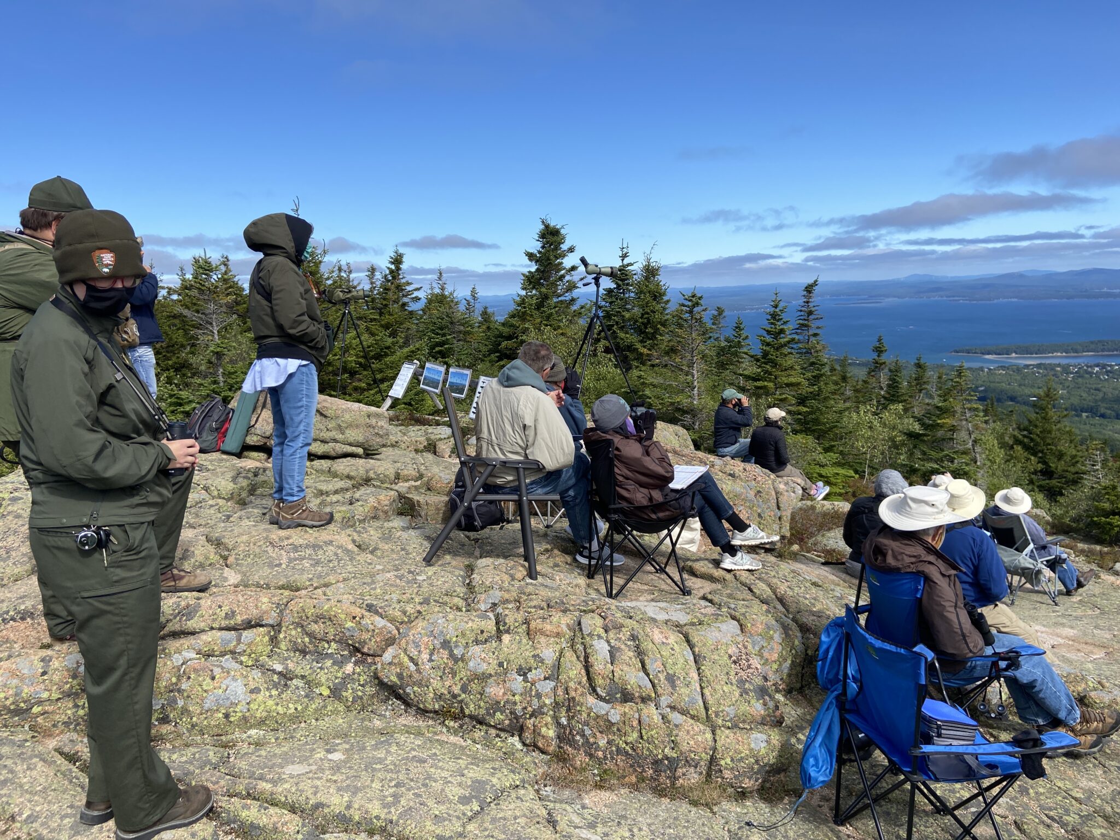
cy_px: 420
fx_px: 841
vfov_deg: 53.1
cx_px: 560
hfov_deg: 67.3
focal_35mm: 26
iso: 32
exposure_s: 1/2890
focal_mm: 4.25
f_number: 1.8
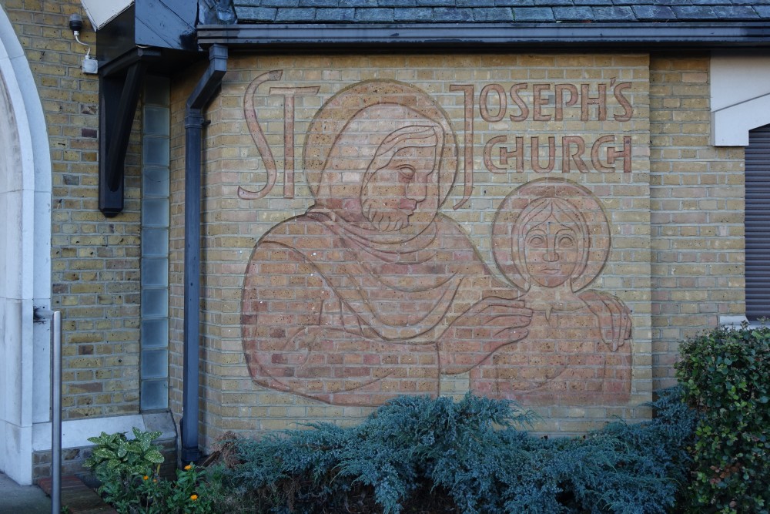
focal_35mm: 44
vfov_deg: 30.5
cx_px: 385
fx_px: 941
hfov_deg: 44.5
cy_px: 257
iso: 125
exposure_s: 1/125
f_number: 2.8
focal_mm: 16.09
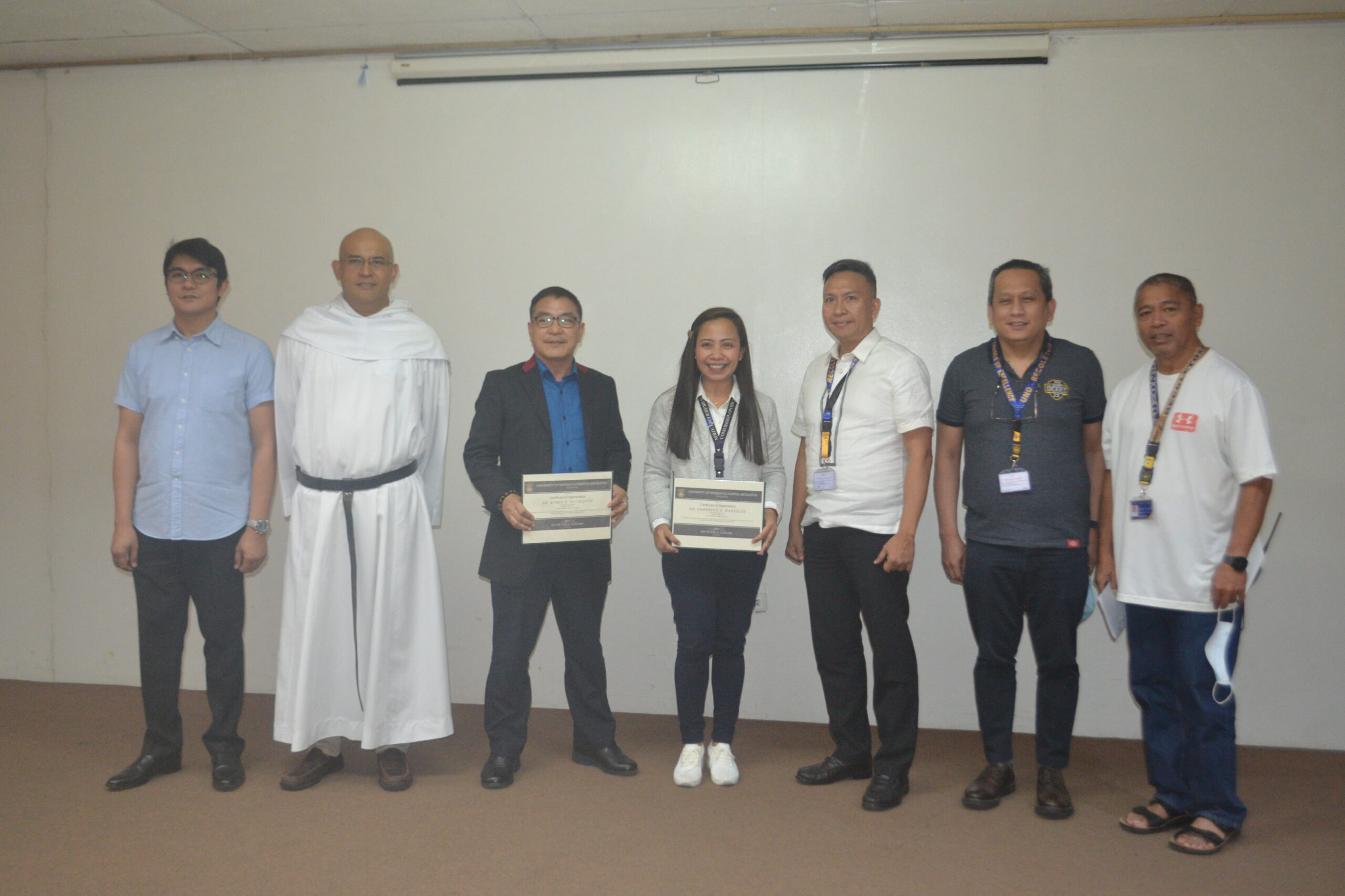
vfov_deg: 40.0
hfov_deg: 57.2
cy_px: 448
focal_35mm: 33
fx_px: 1233
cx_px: 672
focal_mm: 22
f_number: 3.8
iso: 1600
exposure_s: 1/60
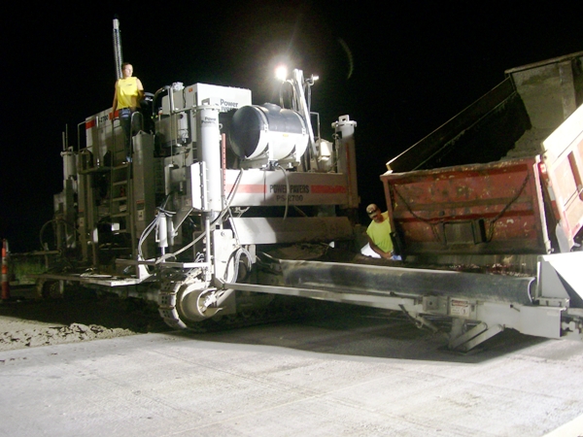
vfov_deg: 39.7
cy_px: 218
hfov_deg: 51.4
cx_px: 292
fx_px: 606
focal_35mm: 36
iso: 160
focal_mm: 6
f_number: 2.7
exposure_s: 1/8
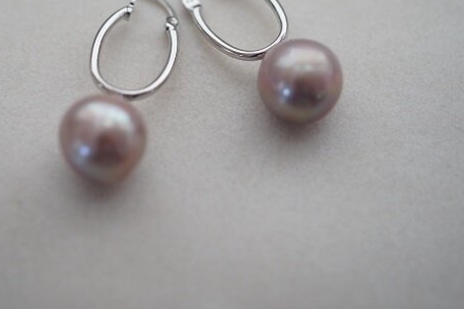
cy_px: 99
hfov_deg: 28.8
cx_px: 189
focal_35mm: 70
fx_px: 902
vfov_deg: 19.4
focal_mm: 50
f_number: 4
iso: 800
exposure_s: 1/160
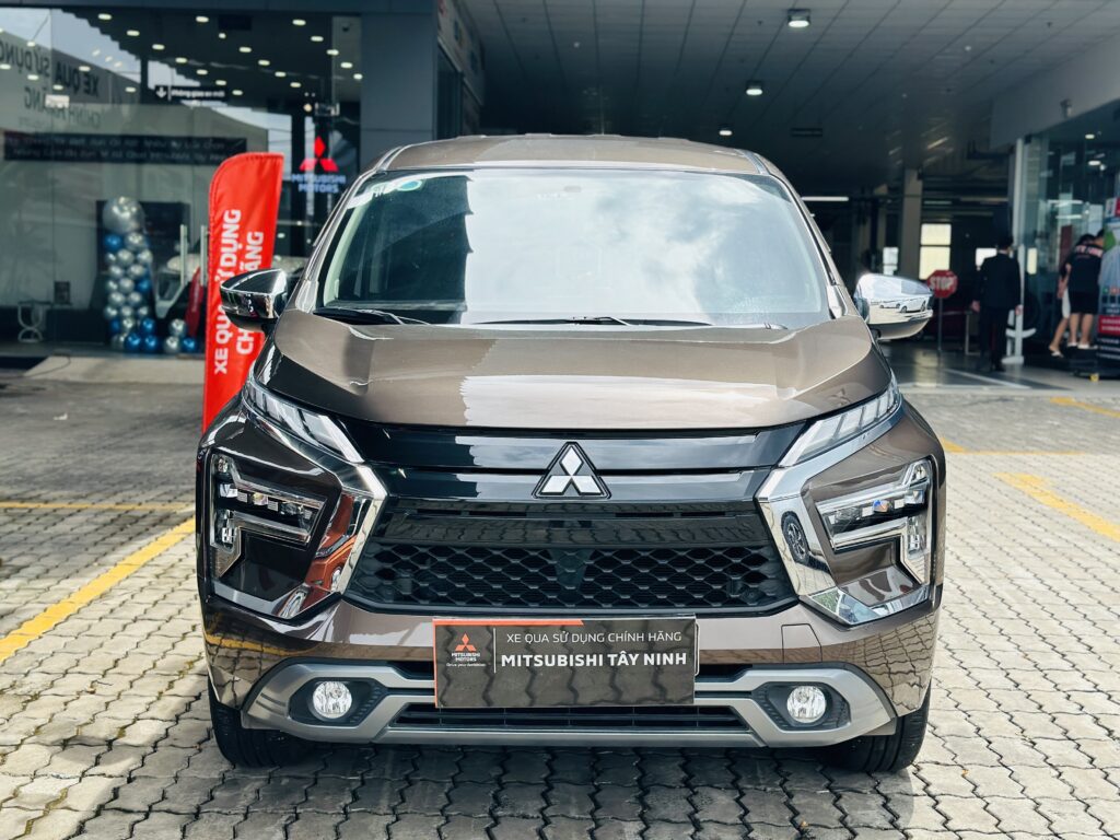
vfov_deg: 30.3
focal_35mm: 48
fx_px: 1553
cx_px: 560
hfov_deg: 39.7
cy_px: 420
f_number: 1.78
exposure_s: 1/2469
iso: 80
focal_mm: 6.86
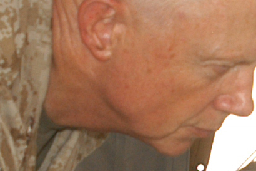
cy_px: 276
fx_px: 1876
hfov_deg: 7.8
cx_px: 277
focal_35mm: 264
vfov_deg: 5.1
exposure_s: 1/160
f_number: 10
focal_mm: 24
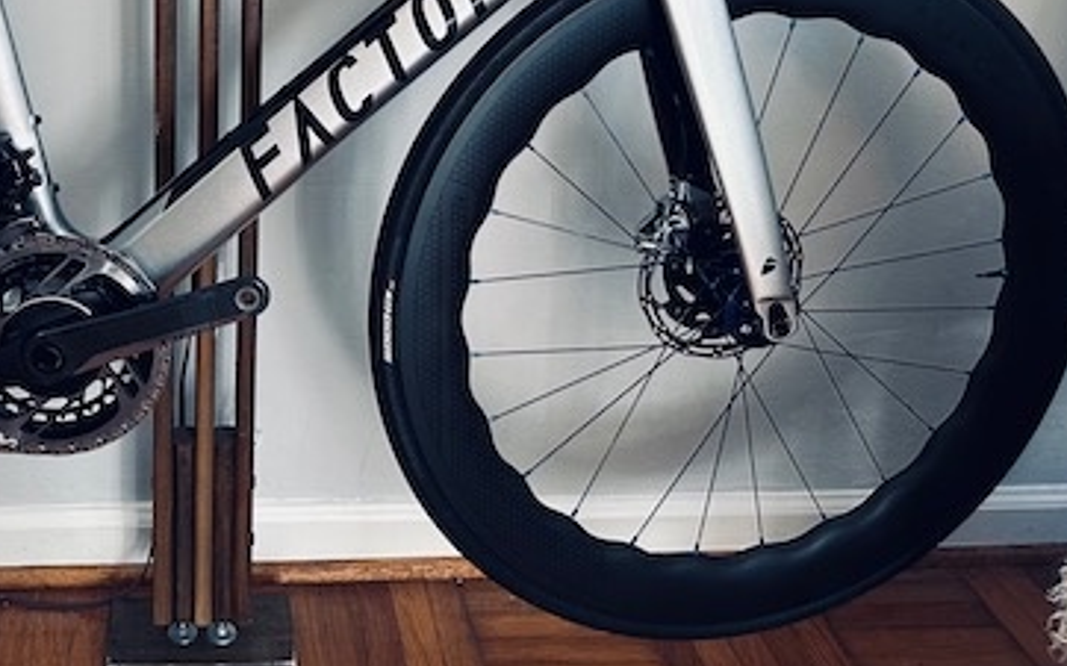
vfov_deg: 26.8
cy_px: -18
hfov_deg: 42.9
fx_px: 1308
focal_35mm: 45
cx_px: 262
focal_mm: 6.86
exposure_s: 1/60
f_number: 1.78
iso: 160
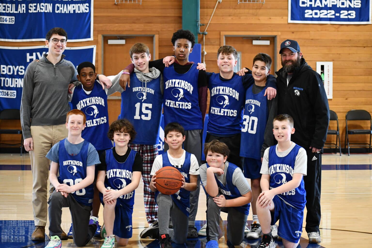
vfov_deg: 13.0
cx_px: 186
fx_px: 1085
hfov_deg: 19.5
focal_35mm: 105
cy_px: 124
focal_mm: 70
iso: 2800
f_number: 4.5
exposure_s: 1/125
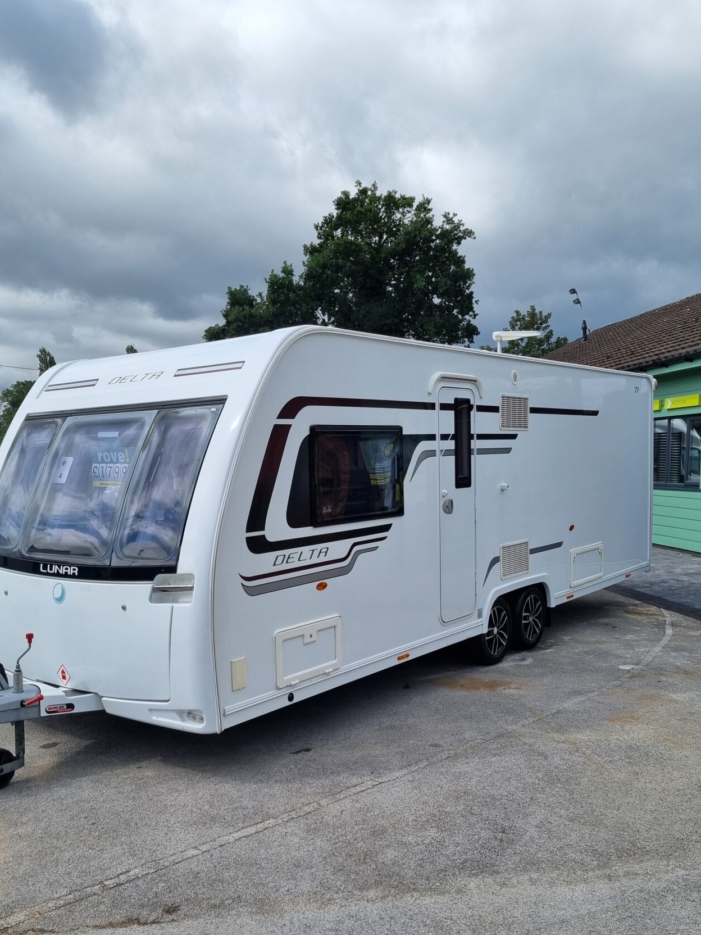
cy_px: 571
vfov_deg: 56.3
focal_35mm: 32
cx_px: 331
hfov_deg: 44.1
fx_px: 864
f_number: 1.8
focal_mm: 5.4
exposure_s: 1/3216
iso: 50
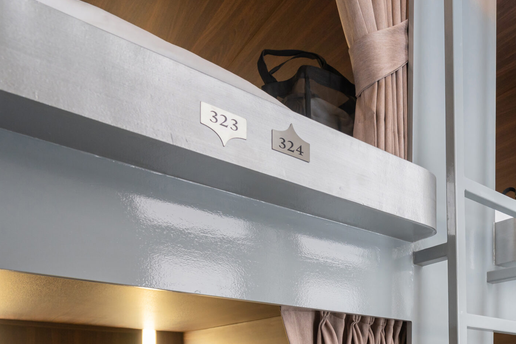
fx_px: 459
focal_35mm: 32
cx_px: 438
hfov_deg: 53.3
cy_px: 388
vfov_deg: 34.8
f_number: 5.6
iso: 500
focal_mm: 14
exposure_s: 1/30
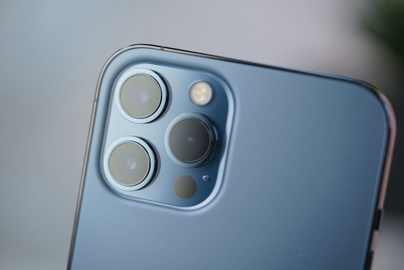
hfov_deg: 22.6
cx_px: 202
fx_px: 1010
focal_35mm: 90
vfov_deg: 15.2
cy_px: 135
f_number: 2.8
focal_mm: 90
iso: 160
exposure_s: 1/80
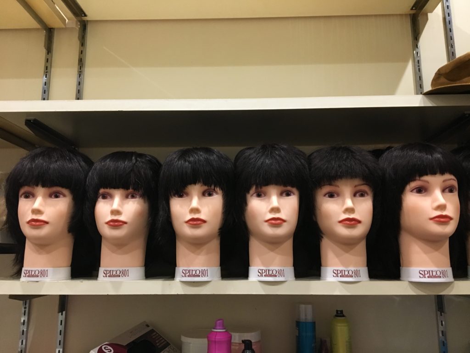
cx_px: 235
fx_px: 394
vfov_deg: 48.2
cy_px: 176
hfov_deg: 61.7
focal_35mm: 29
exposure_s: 1/30
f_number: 2.2
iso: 200
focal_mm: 4.15
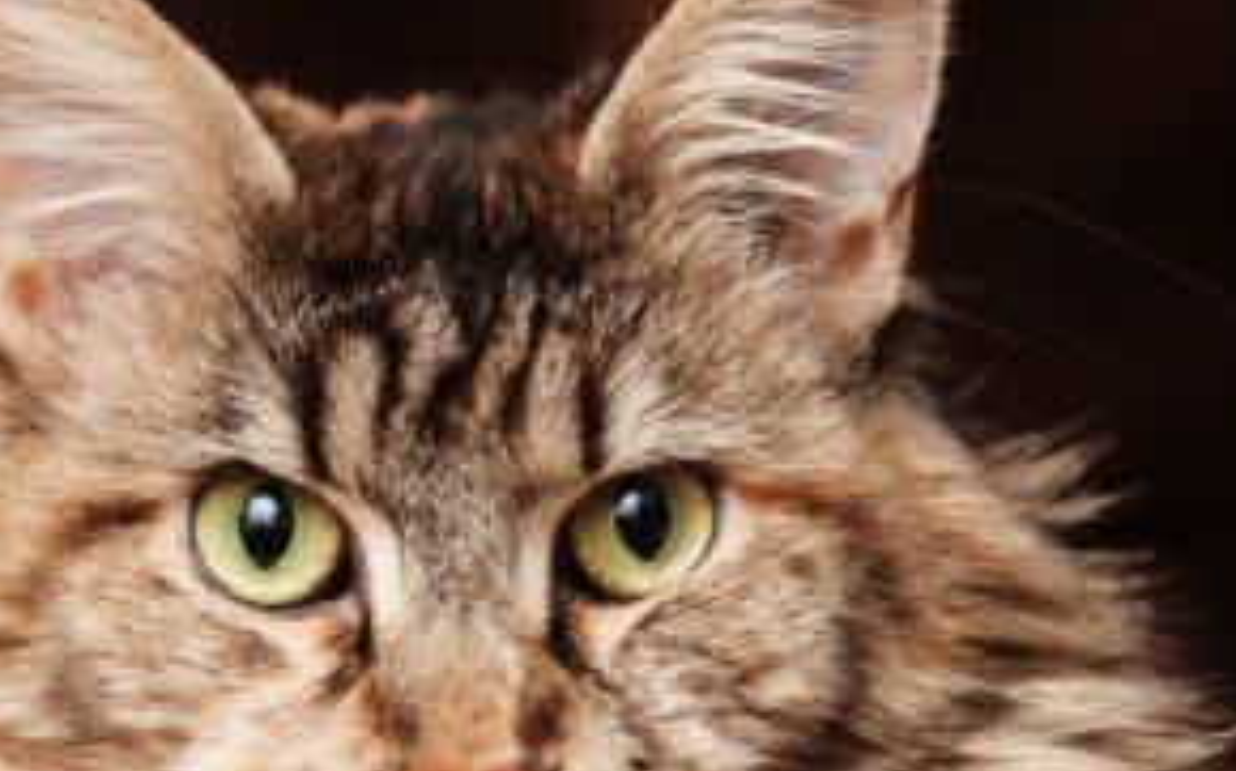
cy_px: 1029
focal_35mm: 306
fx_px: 10304
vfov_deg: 4.3
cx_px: -4
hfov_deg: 6.8
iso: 200
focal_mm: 85
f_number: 2.5
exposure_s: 1/160
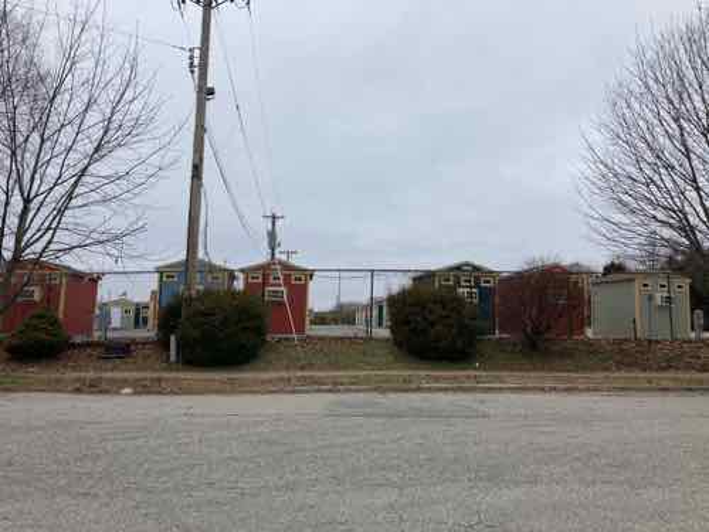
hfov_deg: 63.4
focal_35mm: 28
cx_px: 354
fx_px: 573
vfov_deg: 49.7
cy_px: 266
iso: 20
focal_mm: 3.99
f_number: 1.8
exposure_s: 1/475
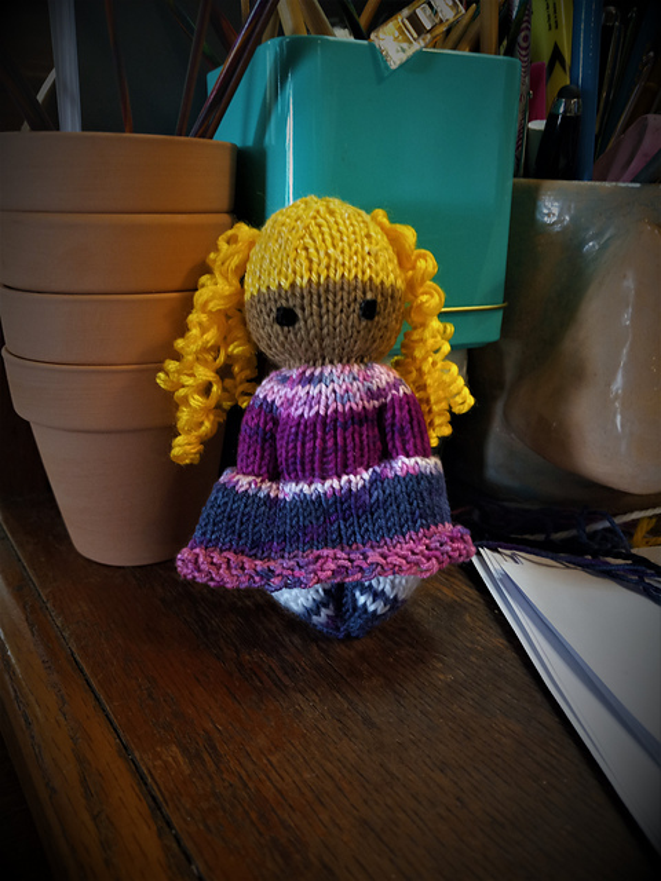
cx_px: 330
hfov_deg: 51.4
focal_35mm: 27
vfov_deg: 65.3
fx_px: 687
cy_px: 440
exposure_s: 1/40
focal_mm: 3.94
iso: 250
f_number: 1.8
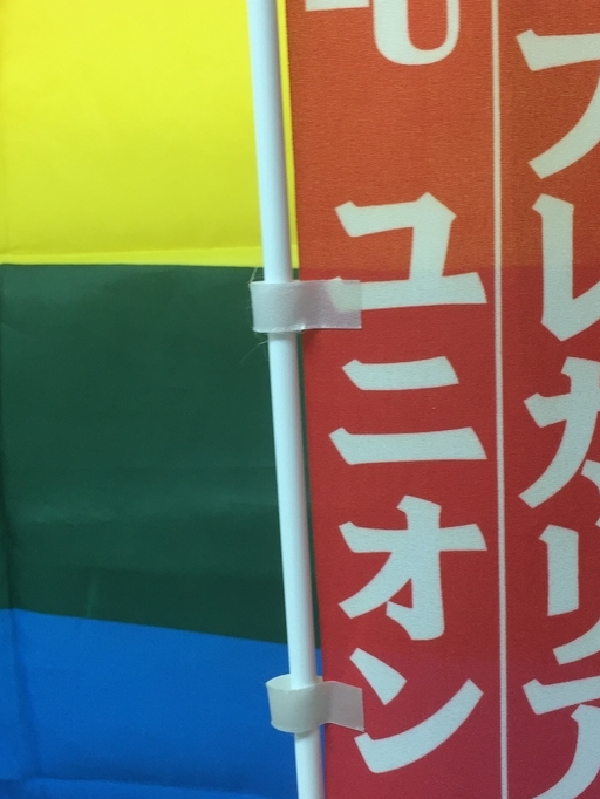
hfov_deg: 28.6
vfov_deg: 37.5
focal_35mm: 51
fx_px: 1178
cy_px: 400
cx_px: 271
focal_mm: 4.15
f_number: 2.2
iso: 64
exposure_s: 1/33
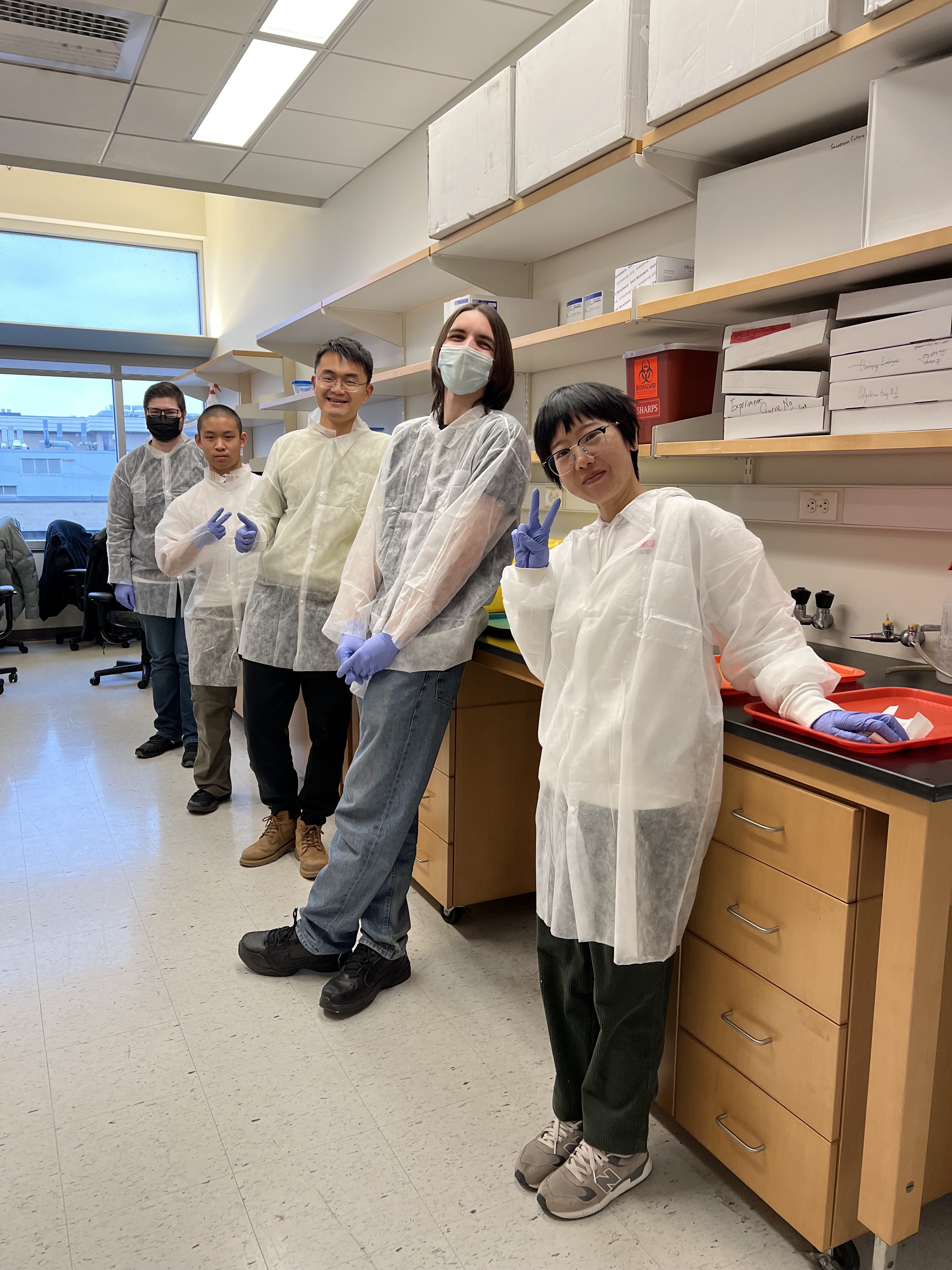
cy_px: 635
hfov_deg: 53.1
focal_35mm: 26
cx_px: 476
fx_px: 953
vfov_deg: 67.3
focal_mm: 5.7
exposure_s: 1/120
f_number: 1.5
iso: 125
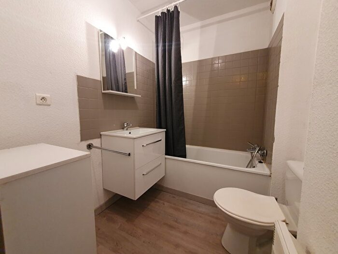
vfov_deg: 89.9
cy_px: 127
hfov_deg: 106.2
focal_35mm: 13
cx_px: 169
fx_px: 127
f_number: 2.2
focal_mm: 1.8
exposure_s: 1/50
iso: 320
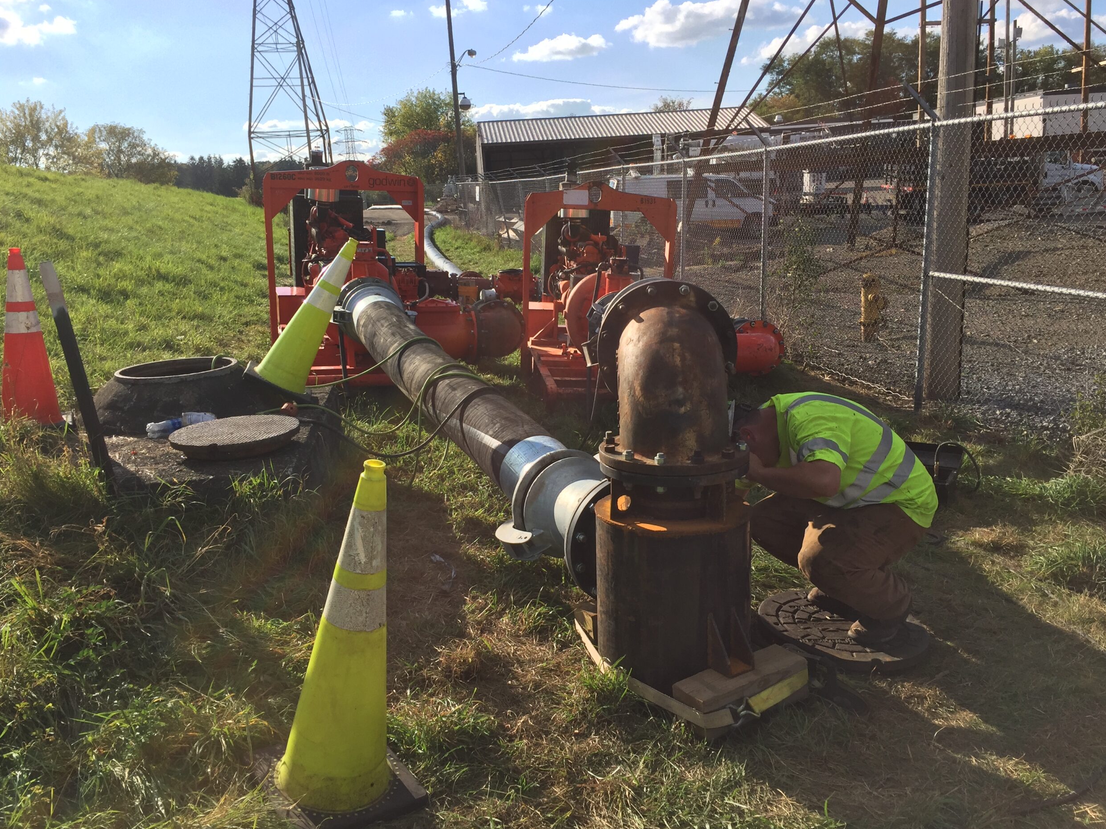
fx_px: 958
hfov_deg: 60.0
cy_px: 409
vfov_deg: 46.8
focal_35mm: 30
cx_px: 550
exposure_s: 1/1883
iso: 32
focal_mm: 4.15
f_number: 2.2
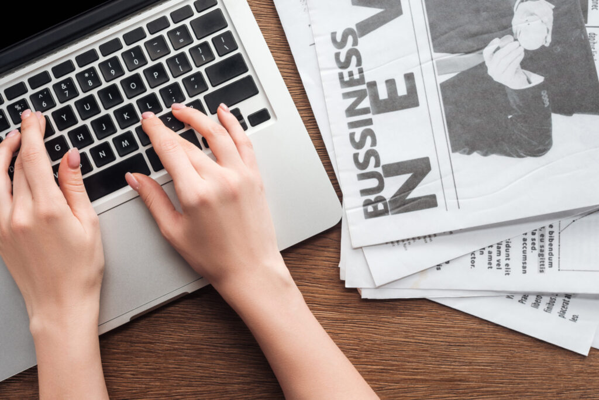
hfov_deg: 39.6
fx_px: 832
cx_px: 300
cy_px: 200
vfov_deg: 27.0
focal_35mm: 50
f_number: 9
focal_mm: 50
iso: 200
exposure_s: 1/160
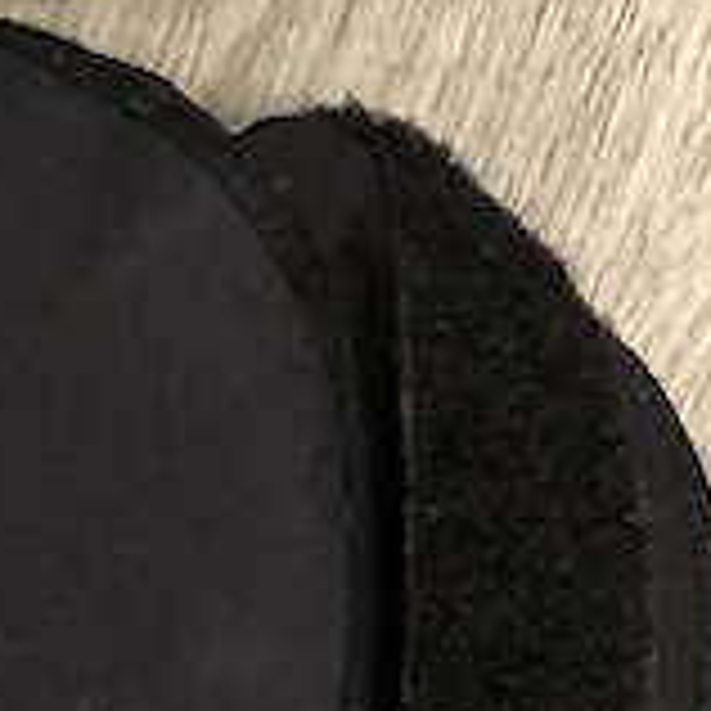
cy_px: 104
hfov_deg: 13.4
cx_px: -248
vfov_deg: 13.9
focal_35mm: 125
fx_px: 2905
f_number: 1.8
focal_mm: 4
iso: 100
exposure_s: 1/9
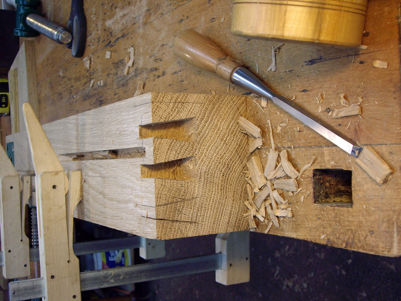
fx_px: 544
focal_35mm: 47
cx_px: 200
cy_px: 150
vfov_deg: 30.9
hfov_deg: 40.4
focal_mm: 7.6
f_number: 3
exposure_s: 1/40
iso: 200
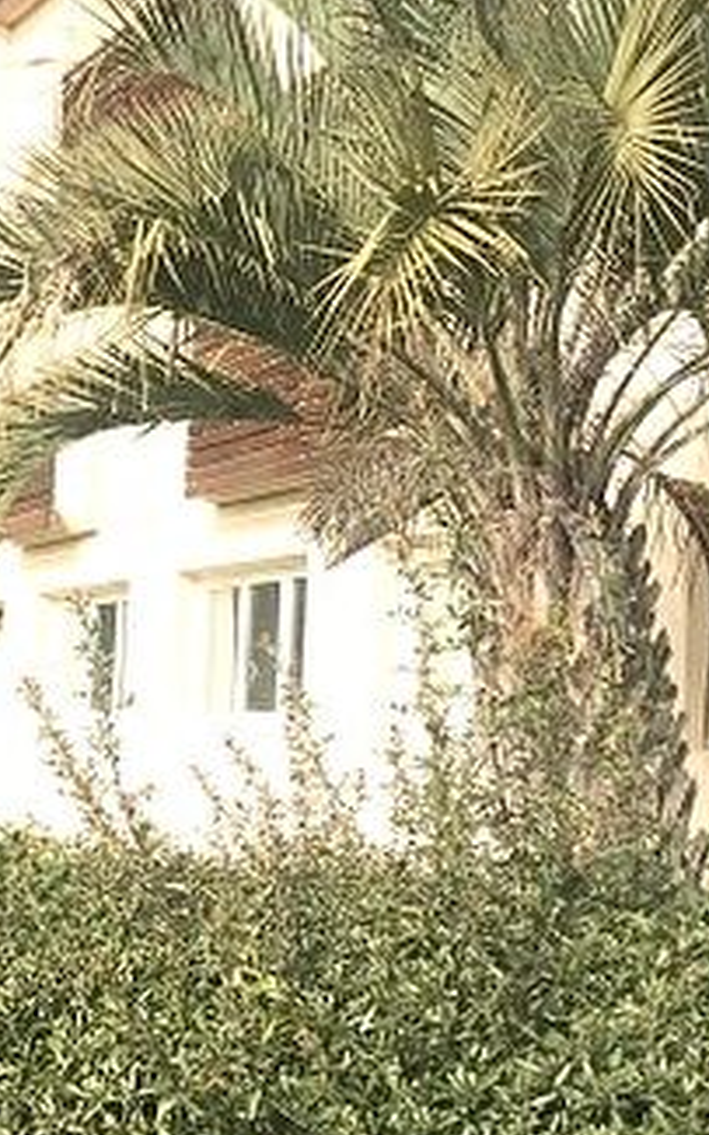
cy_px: 540
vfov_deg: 32.0
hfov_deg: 19.8
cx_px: 28
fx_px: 1980
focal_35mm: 64
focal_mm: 3.99
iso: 20
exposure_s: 1/2907
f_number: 1.8
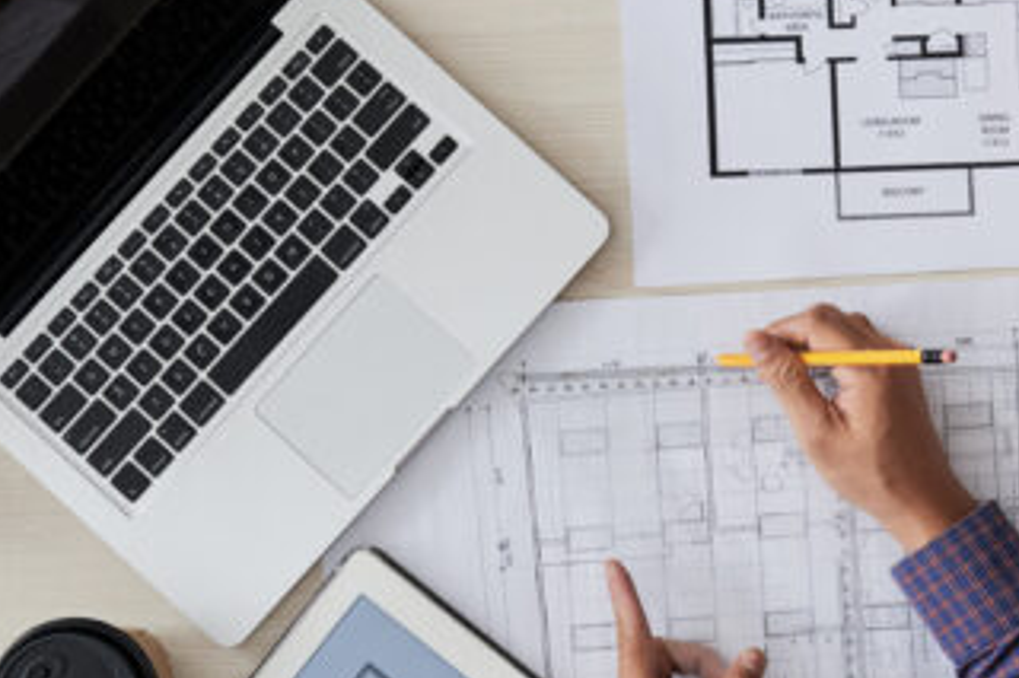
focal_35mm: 84
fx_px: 2376
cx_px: 790
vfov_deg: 16.2
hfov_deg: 23.9
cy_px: 339
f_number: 8
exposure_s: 1/180
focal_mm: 35
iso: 400
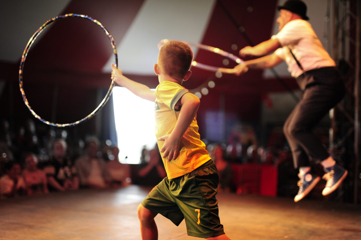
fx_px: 501
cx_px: 180
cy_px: 120
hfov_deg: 39.6
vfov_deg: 27.0
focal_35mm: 50
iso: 1600
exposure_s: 1/800
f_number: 1.4
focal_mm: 50
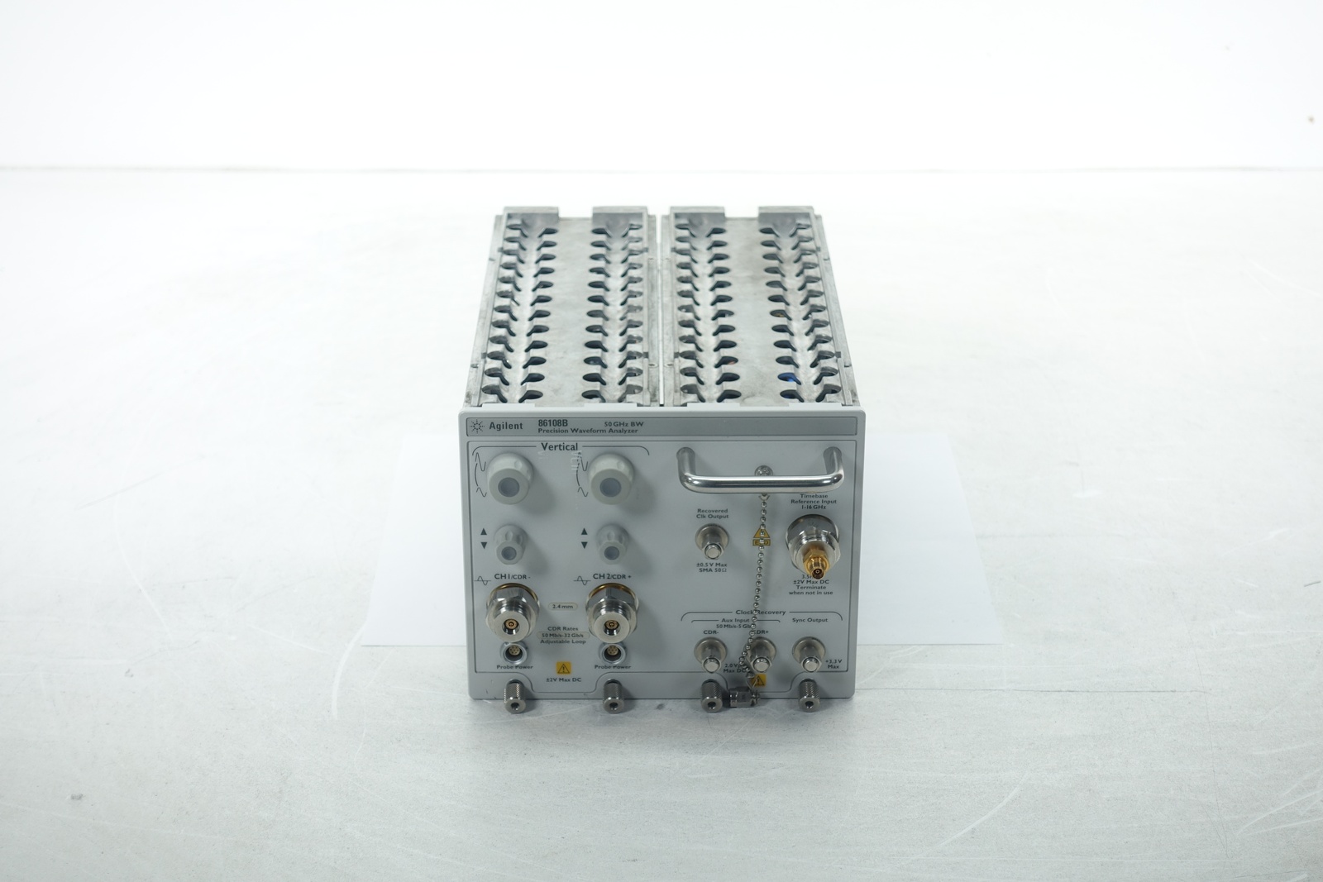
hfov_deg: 28.8
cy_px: 441
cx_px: 662
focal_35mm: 70
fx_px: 2573
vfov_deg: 19.5
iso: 125
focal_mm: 25.7
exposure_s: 1/80
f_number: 4
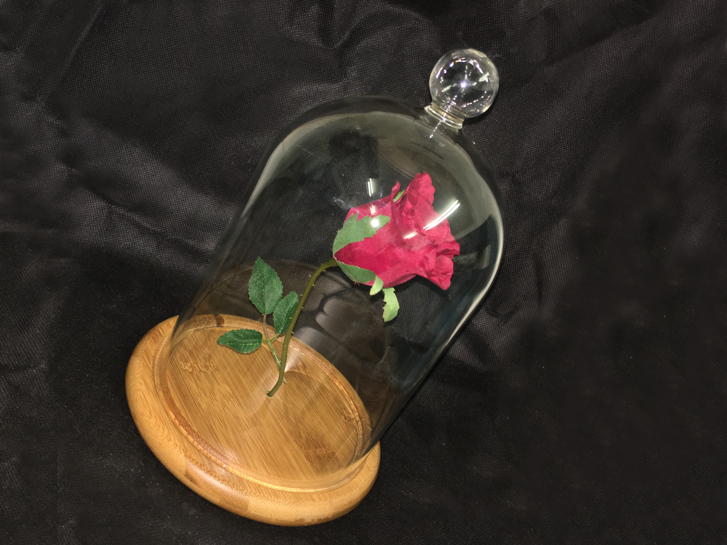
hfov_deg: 61.7
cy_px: 272
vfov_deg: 48.2
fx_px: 609
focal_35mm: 29
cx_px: 364
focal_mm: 4.15
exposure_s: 1/33
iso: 40
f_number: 2.2
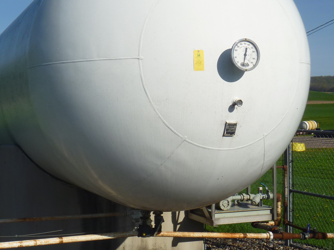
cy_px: 92
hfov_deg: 31.8
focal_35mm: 60
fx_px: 579
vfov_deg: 24.3
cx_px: 95
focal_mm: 6.3
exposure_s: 1/640
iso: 80
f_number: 5.6
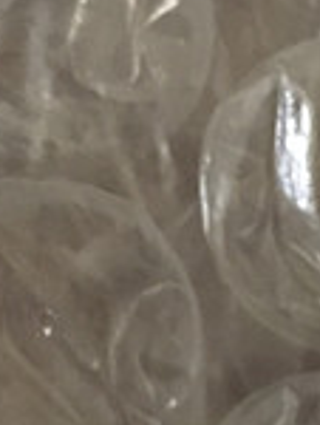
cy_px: 932
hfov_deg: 8.3
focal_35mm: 167
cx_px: 697
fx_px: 2053
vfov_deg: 10.5
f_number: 2.2
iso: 200
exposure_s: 1/25
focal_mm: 4.15
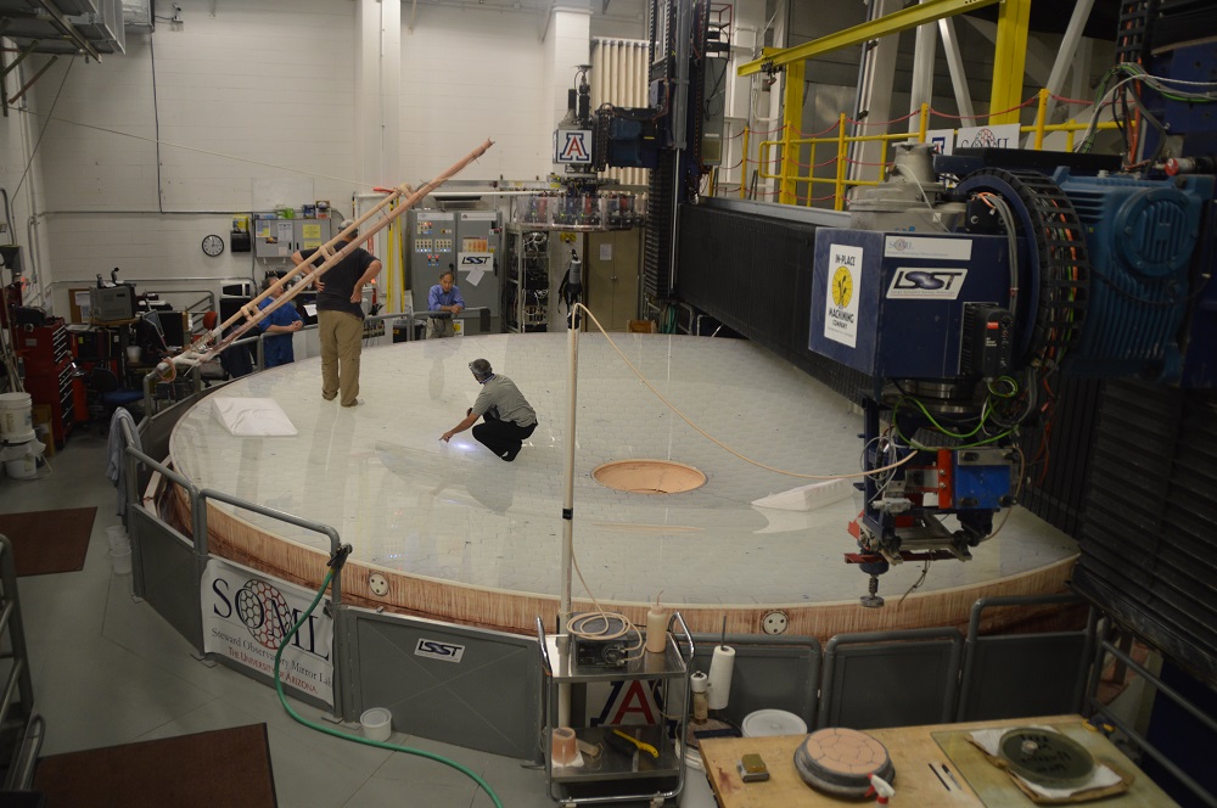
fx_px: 912
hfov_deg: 67.4
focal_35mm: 27
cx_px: 608
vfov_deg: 47.8
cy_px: 404
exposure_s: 1/60
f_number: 3.5
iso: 500
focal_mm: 18
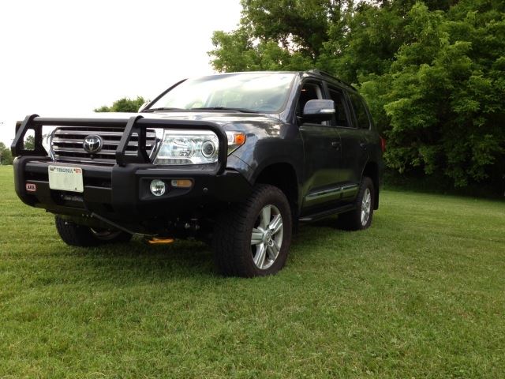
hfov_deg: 55.4
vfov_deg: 42.9
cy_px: 190
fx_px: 481
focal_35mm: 33
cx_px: 252
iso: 64
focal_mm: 4.13
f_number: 2.4
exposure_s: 1/122
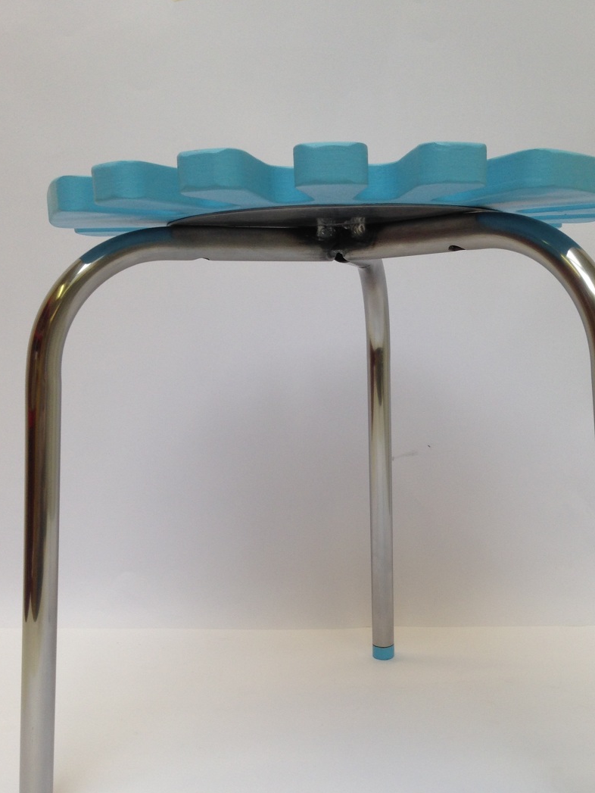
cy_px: 499
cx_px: 332
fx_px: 962
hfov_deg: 34.3
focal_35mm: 42
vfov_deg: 44.4
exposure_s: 1/188
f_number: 2.4
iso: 50
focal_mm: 4.12
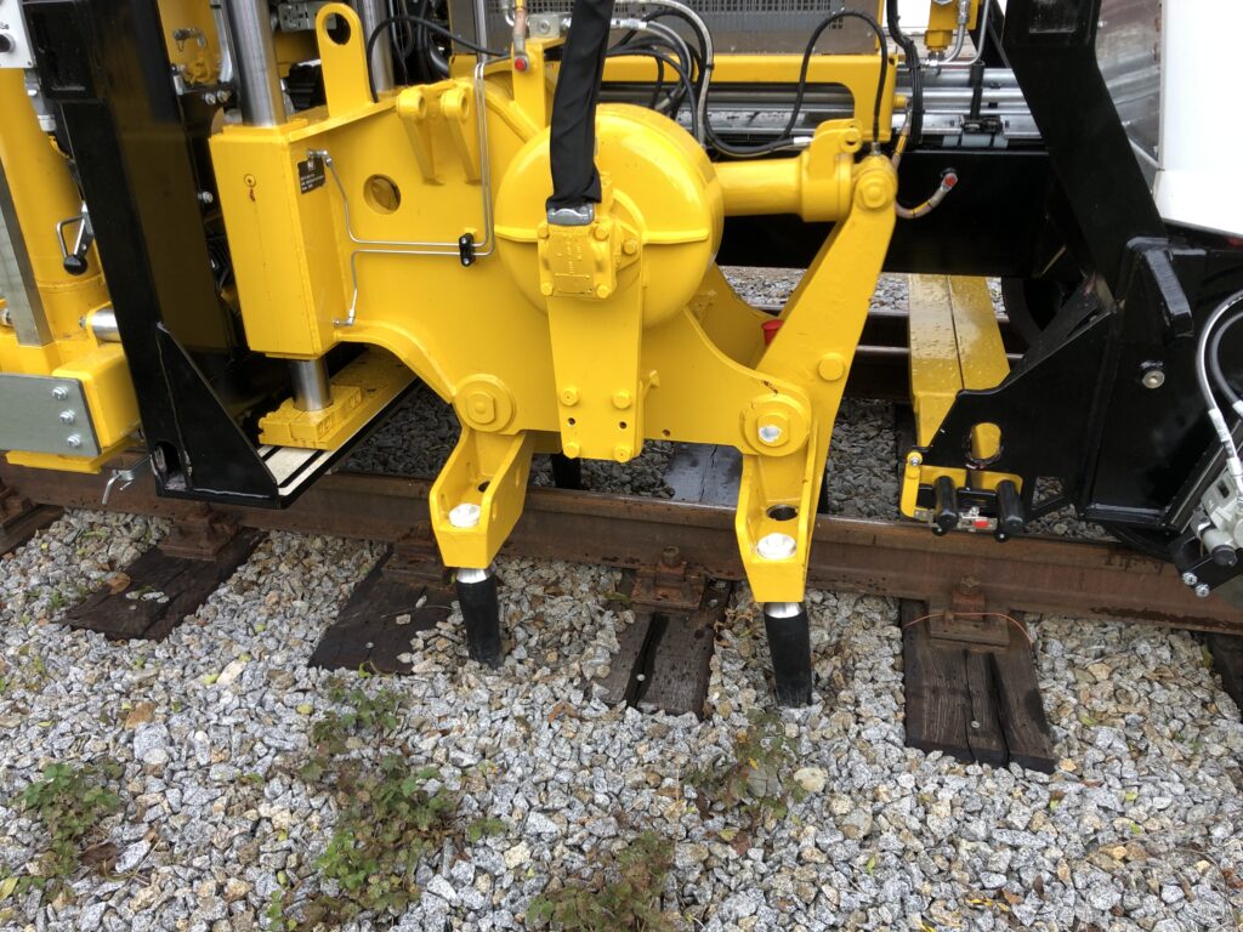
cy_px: 466
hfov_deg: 63.4
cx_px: 622
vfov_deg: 49.7
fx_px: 1005
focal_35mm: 28
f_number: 1.8
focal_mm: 3.99
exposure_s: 1/68
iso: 32
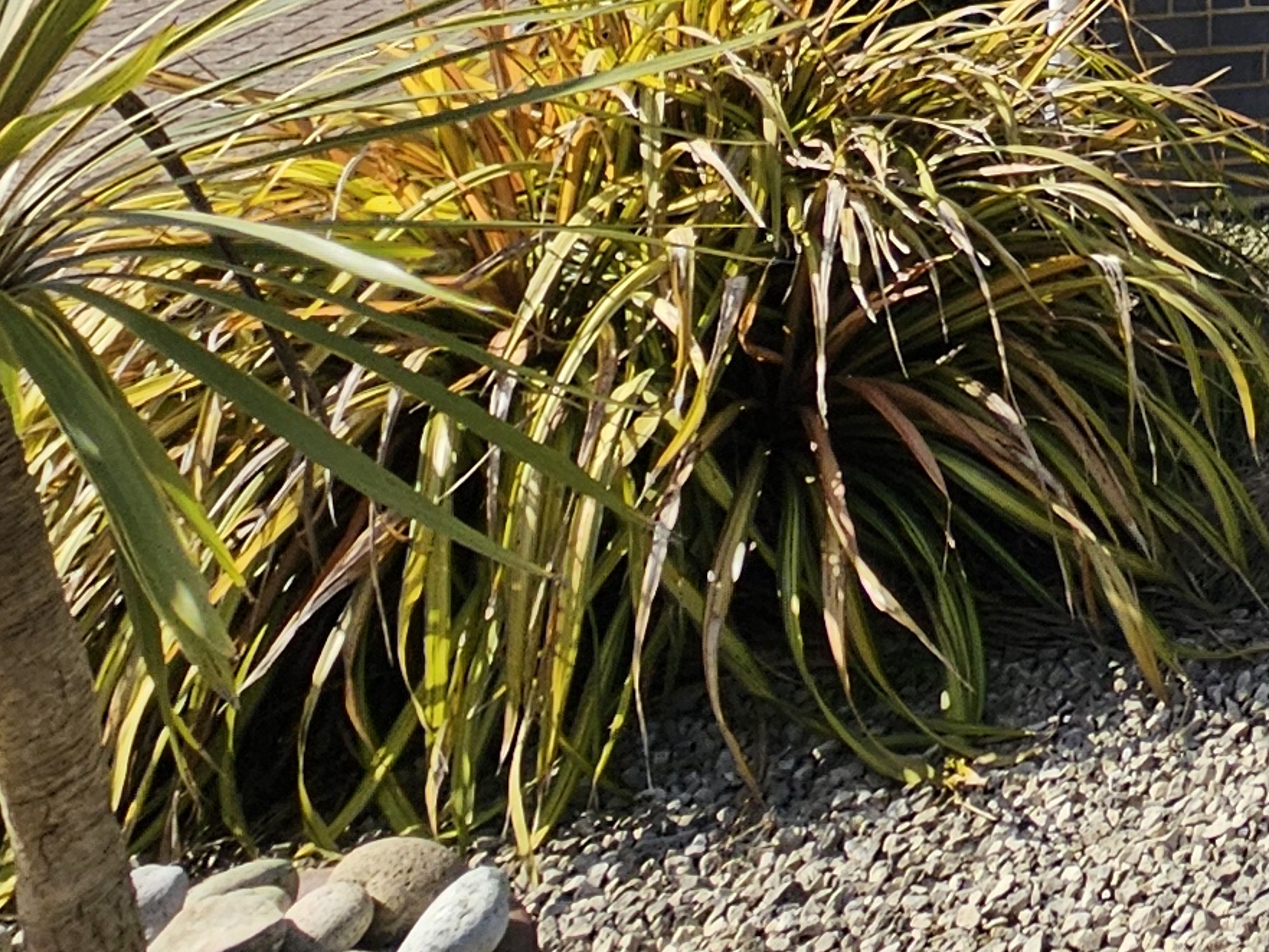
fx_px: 2163
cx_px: 2086
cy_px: -733
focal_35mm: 59
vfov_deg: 19.2
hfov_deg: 23.3
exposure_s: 1/1904
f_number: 2.2
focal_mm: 2.2
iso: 50
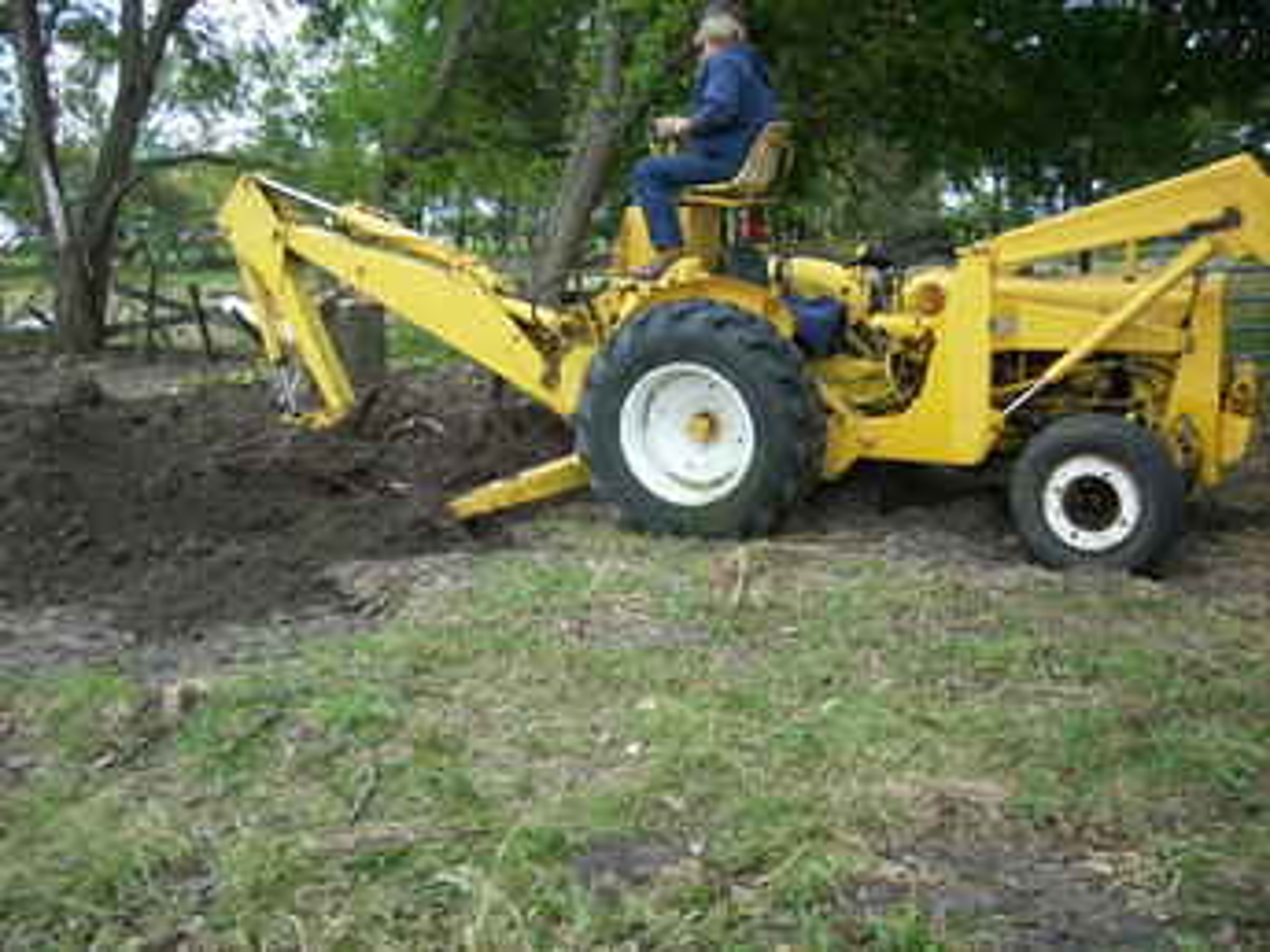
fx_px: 1174
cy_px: 476
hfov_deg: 56.8
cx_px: 635
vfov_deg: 44.2
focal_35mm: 32
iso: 50
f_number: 2.9
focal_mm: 5.99
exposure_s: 1/309
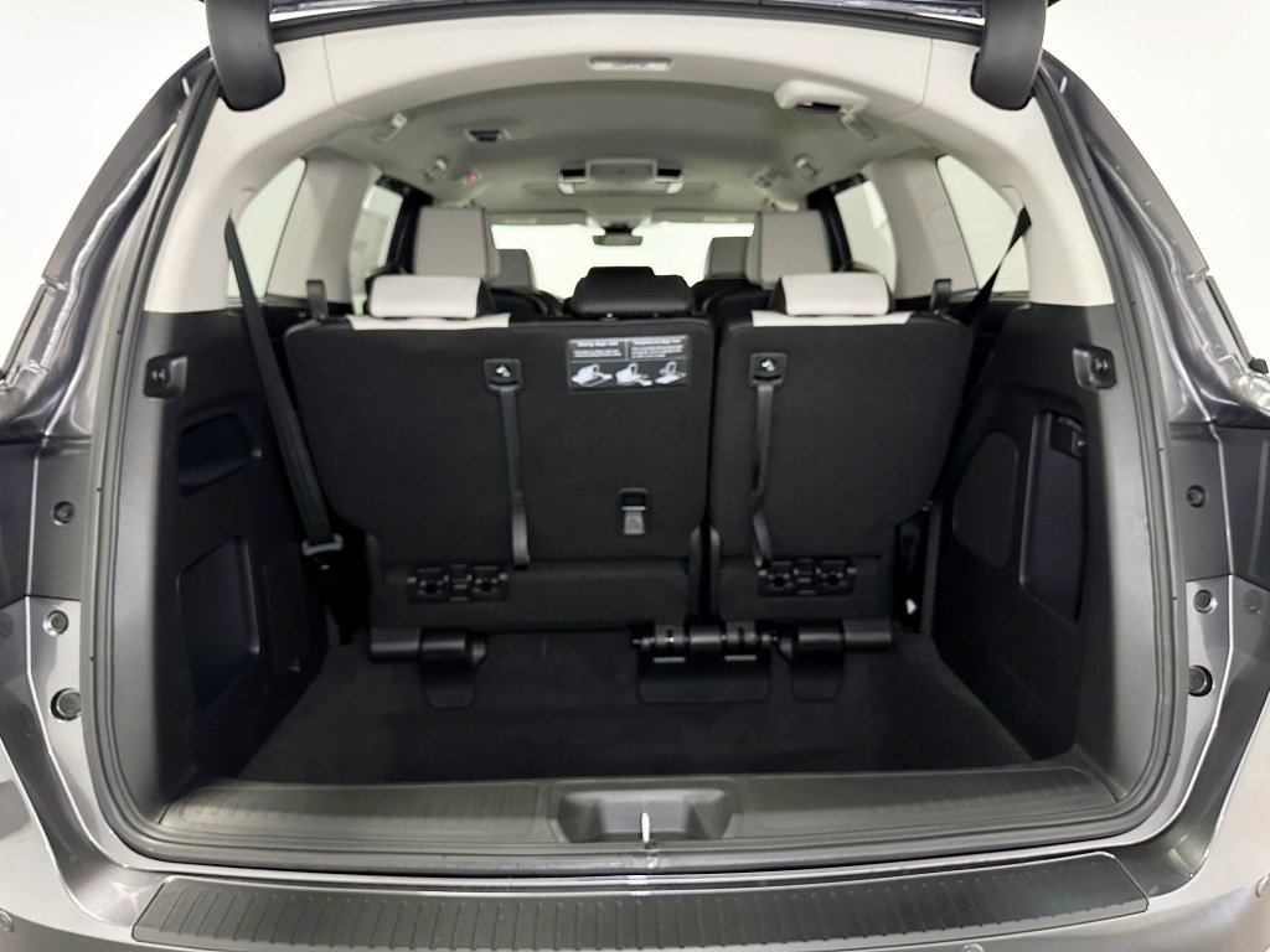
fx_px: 881
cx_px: 635
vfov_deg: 56.8
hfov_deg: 71.6
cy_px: 476
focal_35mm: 24
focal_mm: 6.86
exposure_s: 1/30
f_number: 1.78
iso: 1000
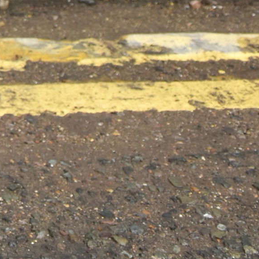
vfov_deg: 8.9
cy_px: -424
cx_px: -332
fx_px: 1448
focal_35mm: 171
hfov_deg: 9.3
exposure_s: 1/500
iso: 400
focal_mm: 29
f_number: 4.5
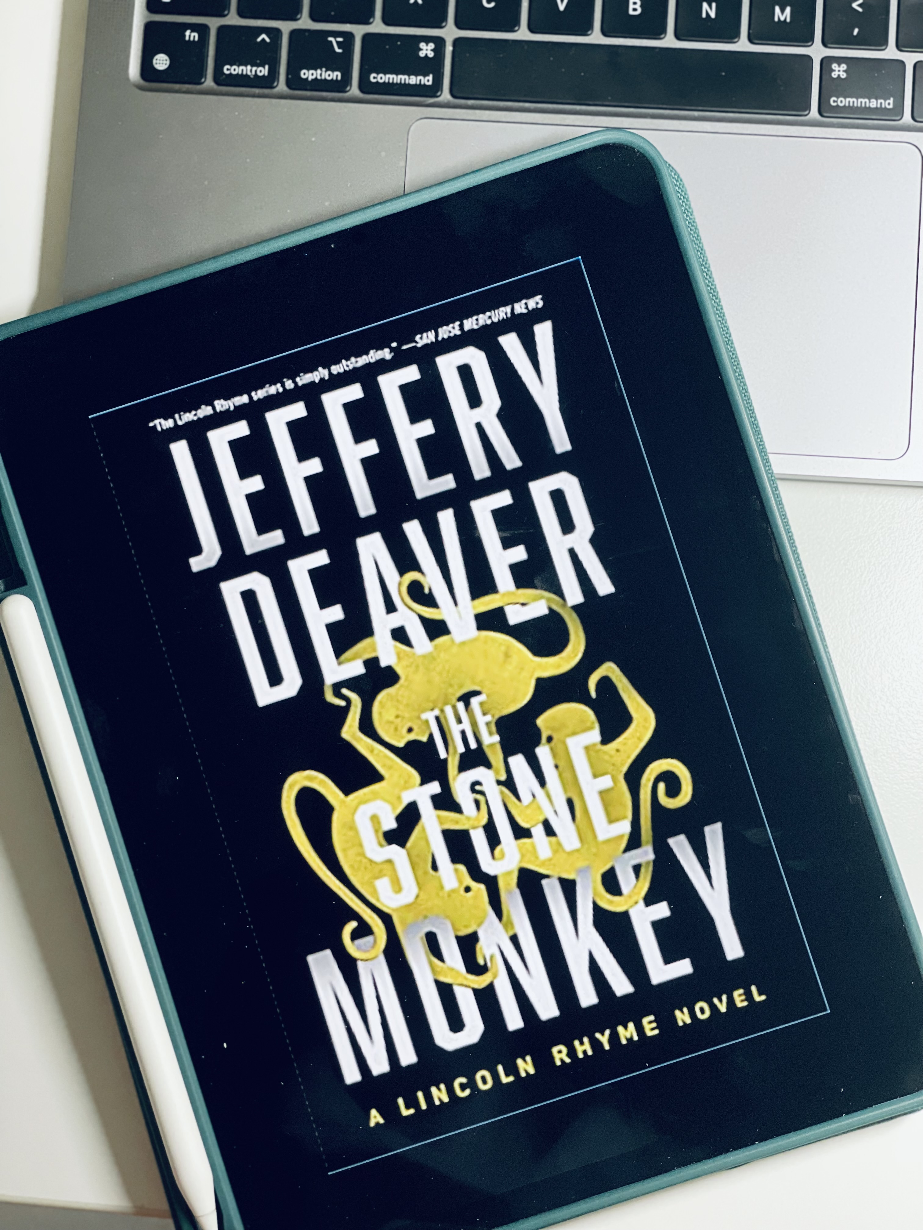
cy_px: 615
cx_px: 462
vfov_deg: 36.8
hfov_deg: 28.0
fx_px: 1849
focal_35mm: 52
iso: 250
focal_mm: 6
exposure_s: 1/122
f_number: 2
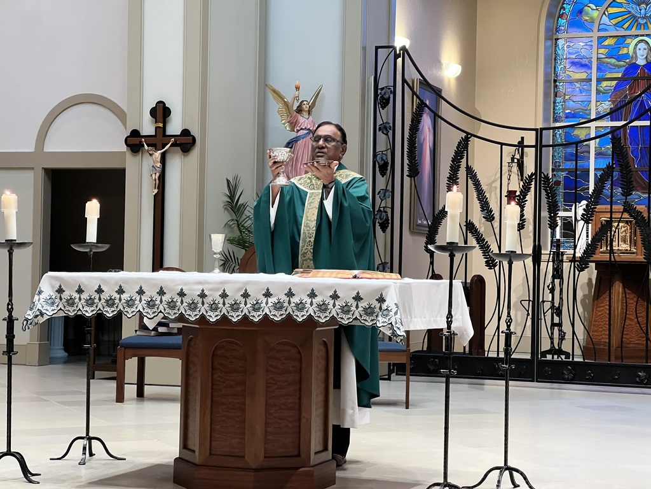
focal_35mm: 77
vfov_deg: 19.1
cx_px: 326
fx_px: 1448
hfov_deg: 25.3
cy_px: 244
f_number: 2.8
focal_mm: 9
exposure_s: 1/60
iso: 500
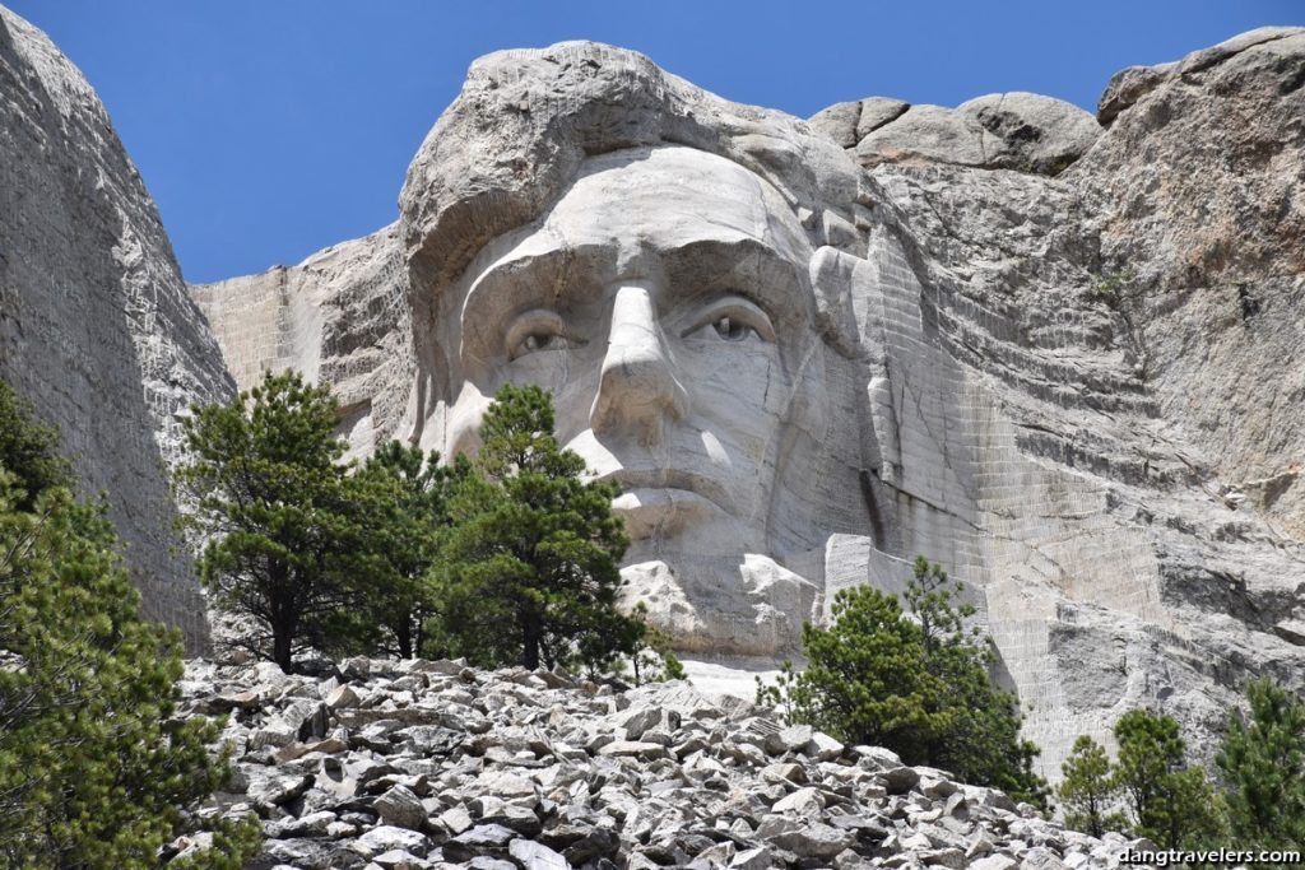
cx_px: 652
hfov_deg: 11.8
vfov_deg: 7.9
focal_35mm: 174
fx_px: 6308
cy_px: 435
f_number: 11
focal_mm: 116
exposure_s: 1/500
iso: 360
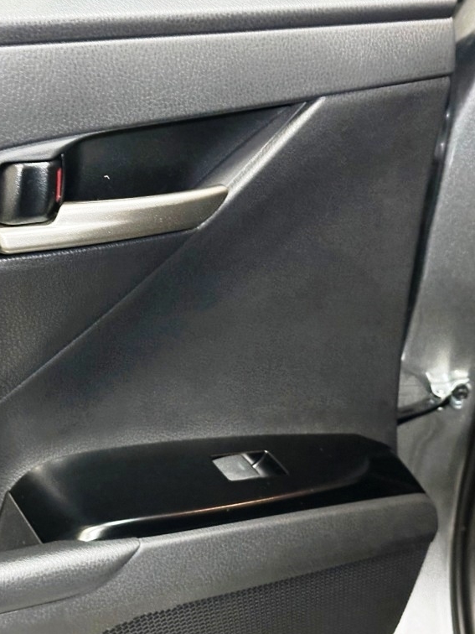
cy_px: 315
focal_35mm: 65
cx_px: 126
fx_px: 1189
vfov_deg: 29.8
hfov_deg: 22.4
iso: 640
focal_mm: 6.86
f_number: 1.78
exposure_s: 1/24
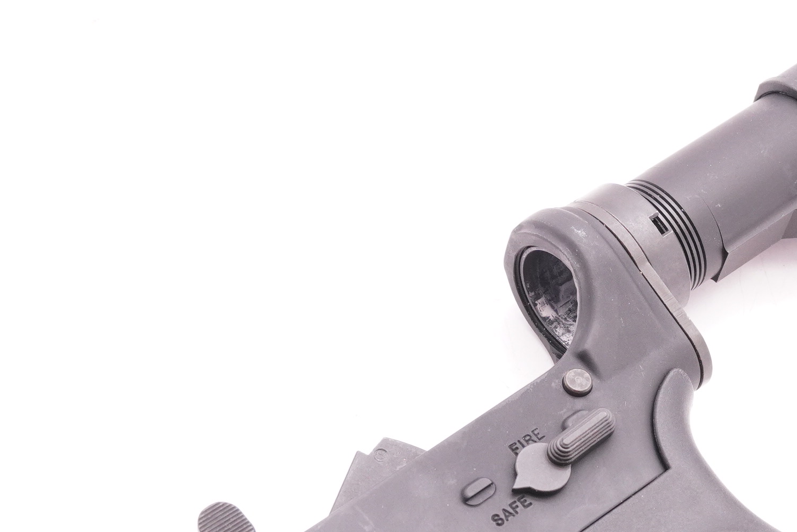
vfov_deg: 12.8
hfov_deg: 18.9
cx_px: 694
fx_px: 2357
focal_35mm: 106
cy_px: 473
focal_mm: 25
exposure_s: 1/125
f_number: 5.6
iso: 1250
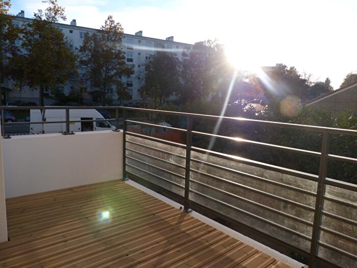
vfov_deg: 54.9
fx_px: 258
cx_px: 178
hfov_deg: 69.4
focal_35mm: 25
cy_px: 134
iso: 100
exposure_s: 1/640
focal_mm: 4.5
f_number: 2.8
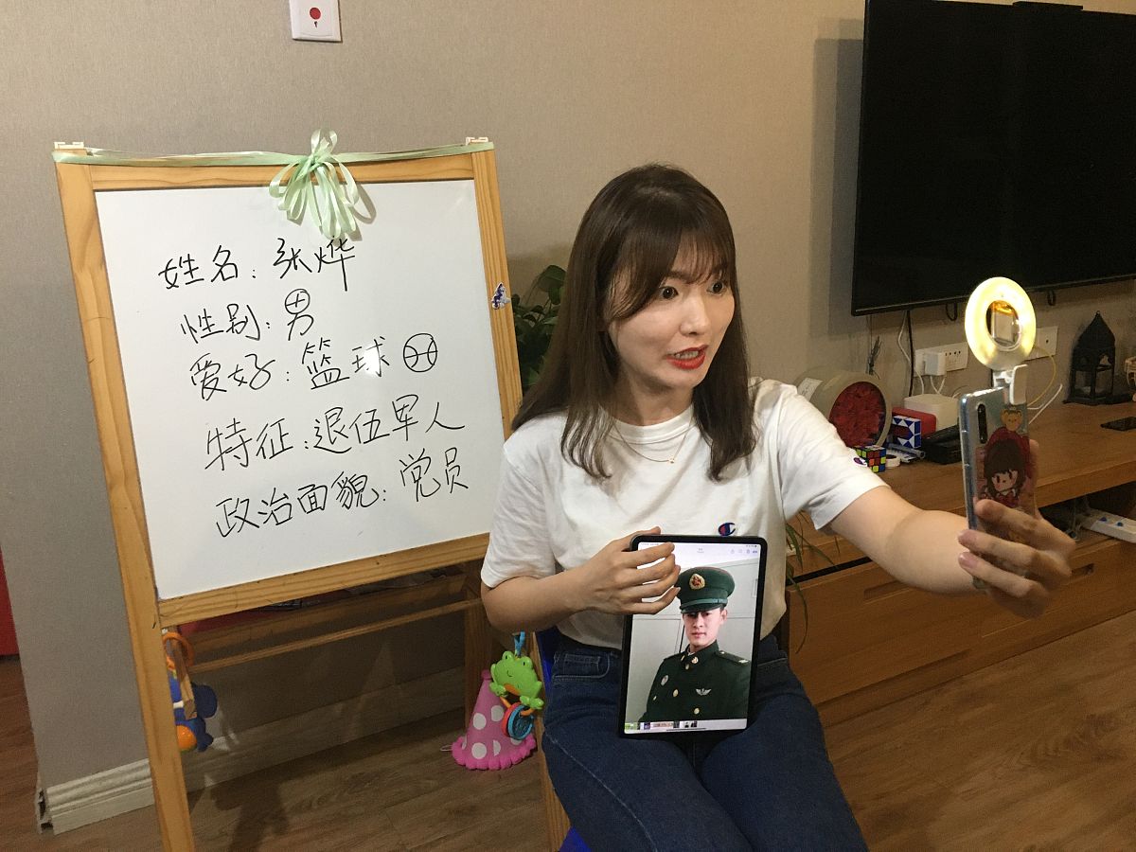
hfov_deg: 61.7
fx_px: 952
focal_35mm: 29
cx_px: 568
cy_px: 426
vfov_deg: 48.2
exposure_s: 1/33
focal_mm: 4.15
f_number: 2.2
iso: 200
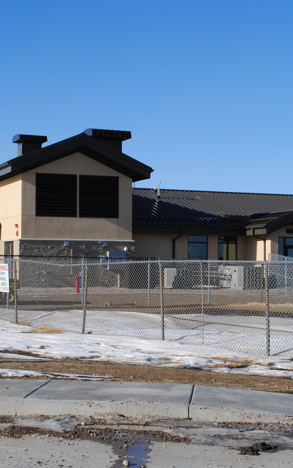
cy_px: 233
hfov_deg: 19.5
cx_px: 109
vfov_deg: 30.7
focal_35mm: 67
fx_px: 853
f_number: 9
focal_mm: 29
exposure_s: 1/320
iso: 100
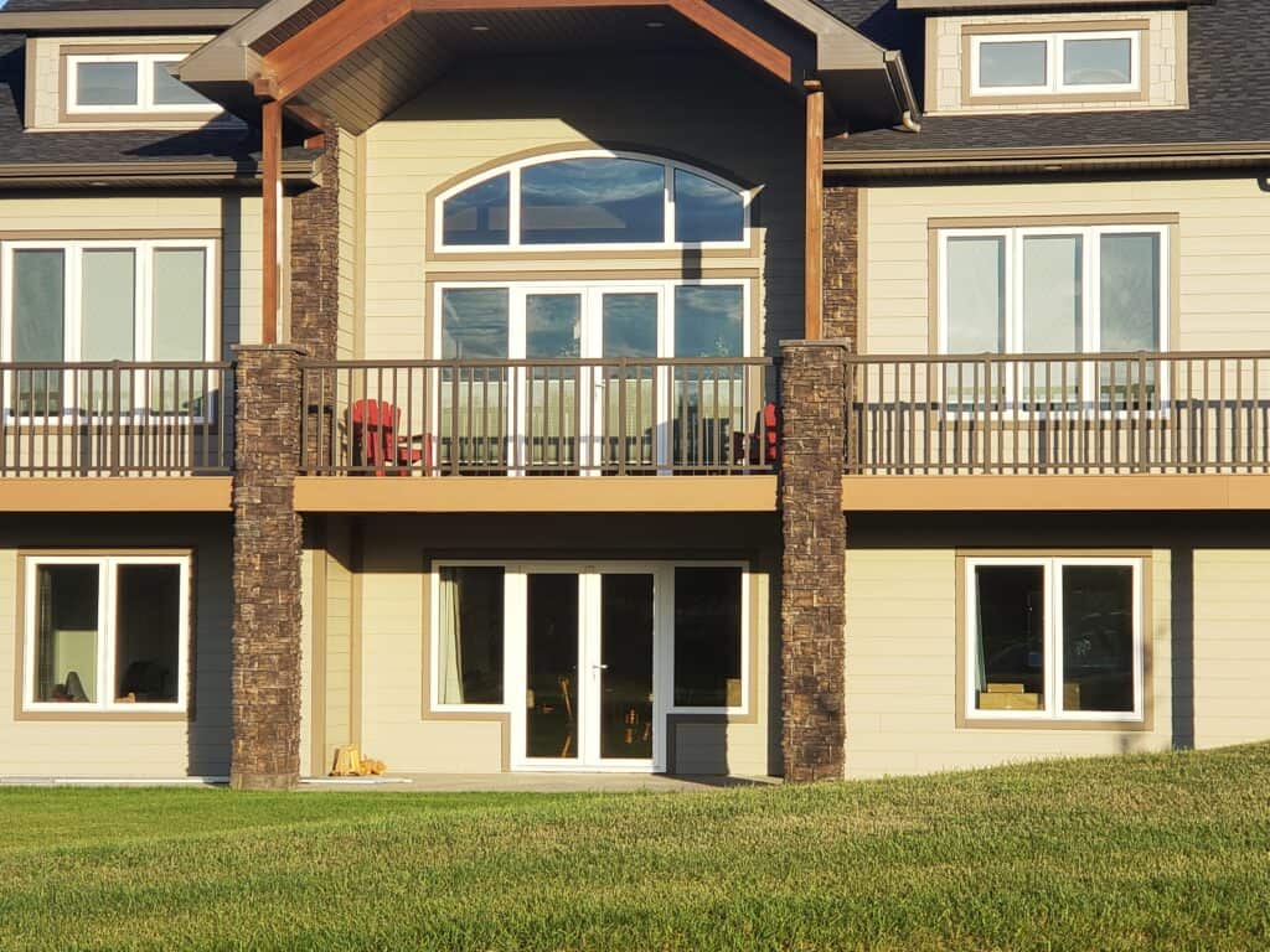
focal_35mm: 52
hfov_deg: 36.8
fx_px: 1908
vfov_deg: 28.0
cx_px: 635
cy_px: 476
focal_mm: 6
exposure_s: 1/365
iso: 32
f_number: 2.4
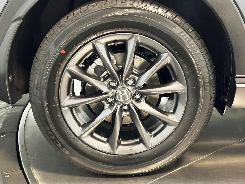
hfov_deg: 39.7
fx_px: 340
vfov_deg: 30.3
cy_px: 92
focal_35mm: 48
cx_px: 122
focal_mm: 6.86
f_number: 1.78
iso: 640
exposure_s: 1/24
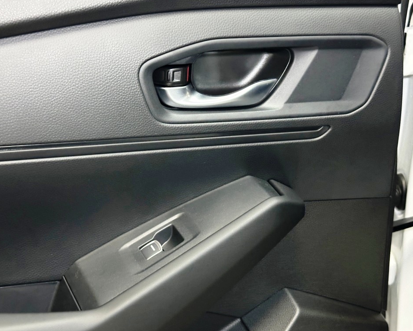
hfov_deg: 36.6
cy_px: 164
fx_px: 623
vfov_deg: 29.7
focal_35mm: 51
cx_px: 194
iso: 640
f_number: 1.78
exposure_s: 1/30
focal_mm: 6.86
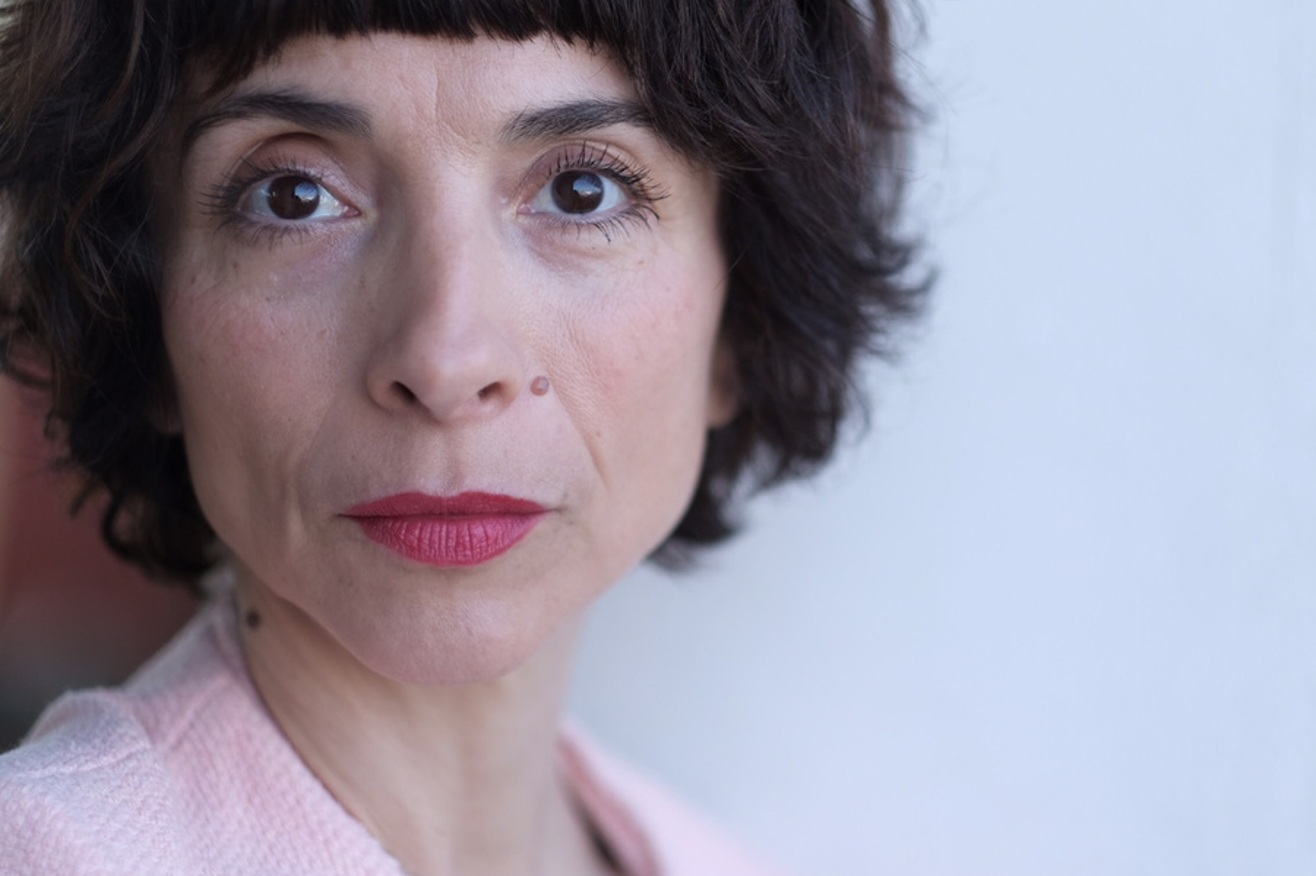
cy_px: 374
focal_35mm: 112
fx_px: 4092
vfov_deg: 12.2
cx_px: 769
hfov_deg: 18.3
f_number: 1.2
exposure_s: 1/1700
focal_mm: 56
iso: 200
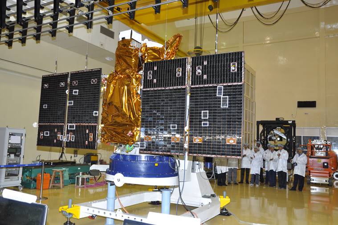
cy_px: 112
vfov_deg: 41.6
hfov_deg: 59.6
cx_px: 169
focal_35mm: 32
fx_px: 295
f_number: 5
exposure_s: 1/60
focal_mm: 21
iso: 400
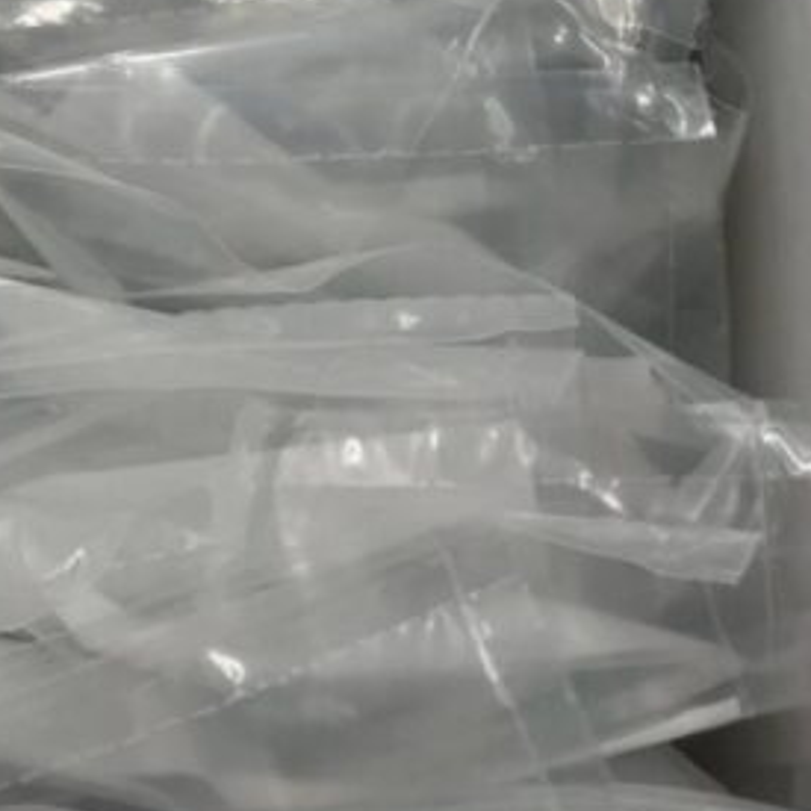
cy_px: -186
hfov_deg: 18.5
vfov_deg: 17.9
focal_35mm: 92
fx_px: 2439
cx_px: 56
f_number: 1.8
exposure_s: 1/151
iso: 20
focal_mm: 3.99
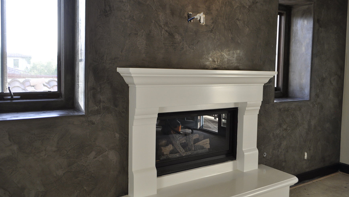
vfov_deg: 37.7
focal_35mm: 31
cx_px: 189
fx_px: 287
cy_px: 83
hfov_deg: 62.5
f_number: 4
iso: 400
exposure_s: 1/80
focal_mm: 18
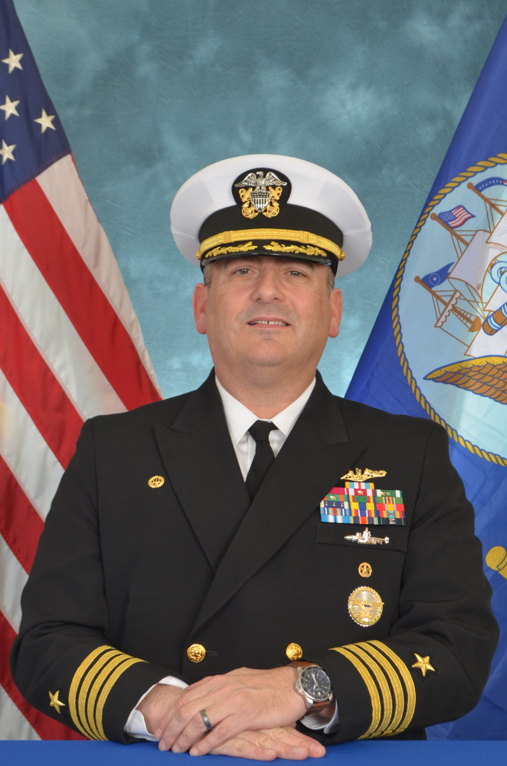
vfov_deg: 27.0
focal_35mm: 75
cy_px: 383
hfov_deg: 18.1
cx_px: 254
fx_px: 1591
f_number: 8
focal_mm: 50
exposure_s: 1/25
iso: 125
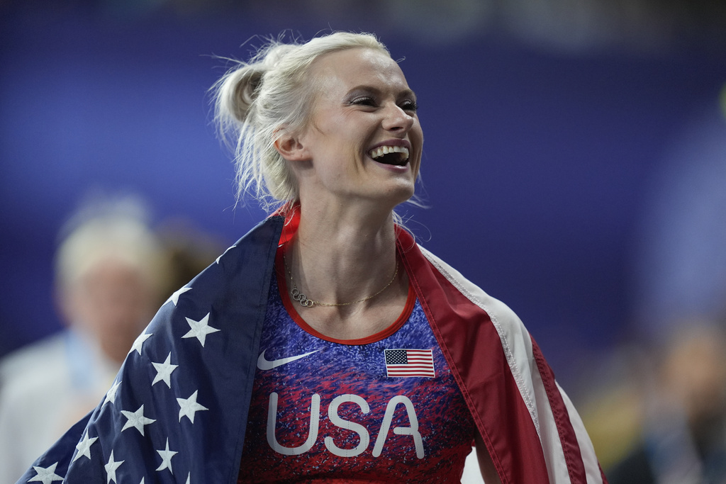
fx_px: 8067
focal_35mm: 400
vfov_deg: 3.4
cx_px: 363
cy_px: 242
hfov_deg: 5.2
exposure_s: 1/1600
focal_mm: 400
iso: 2500
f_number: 2.8
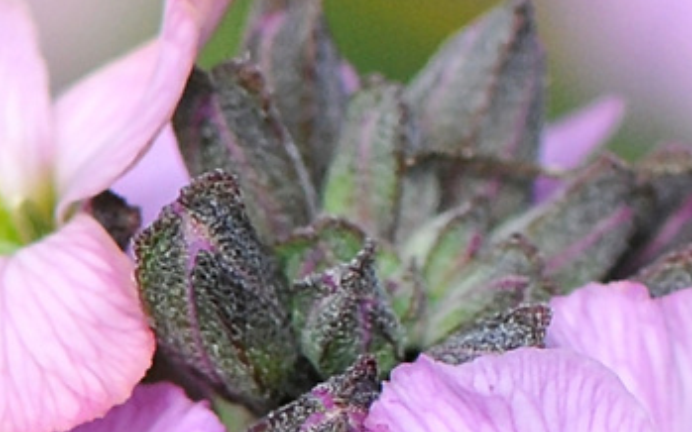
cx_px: 1083
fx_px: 14036
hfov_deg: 2.8
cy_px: 83
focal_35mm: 744
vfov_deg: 1.8
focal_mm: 105
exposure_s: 1/1000
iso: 400
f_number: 5.6
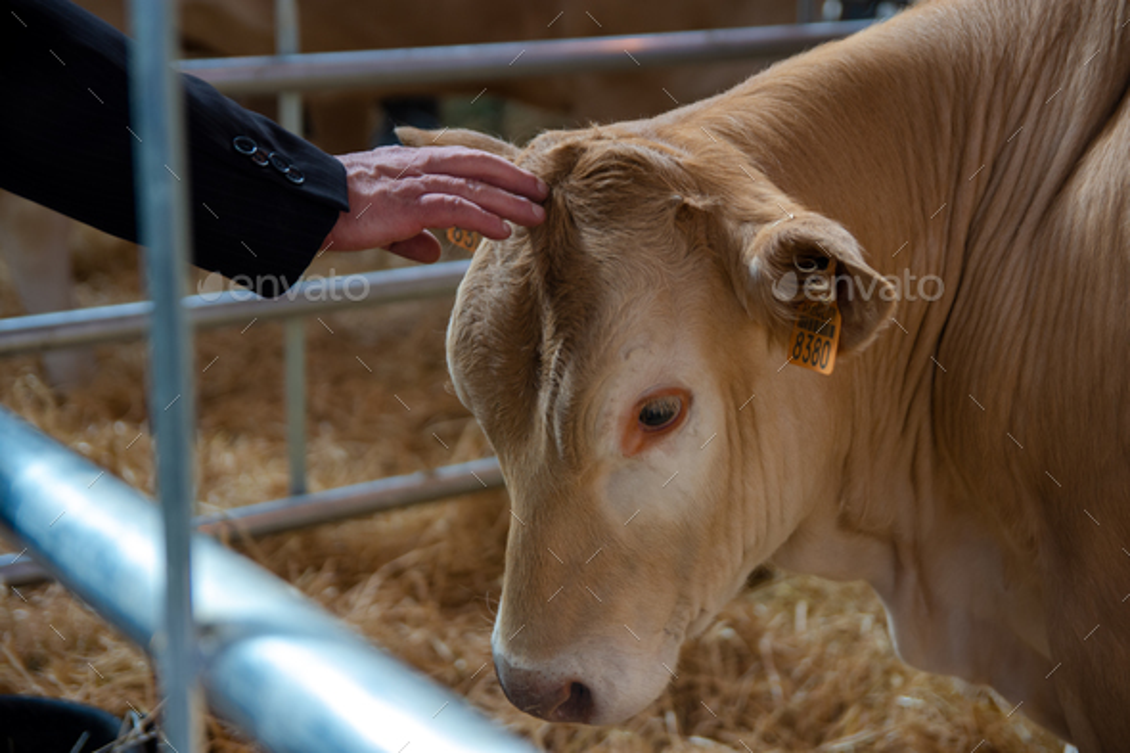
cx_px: 565
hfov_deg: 27.0
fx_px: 2353
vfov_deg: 18.2
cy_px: 376
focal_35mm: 75
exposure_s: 1/400
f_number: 2.8
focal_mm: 50
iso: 200
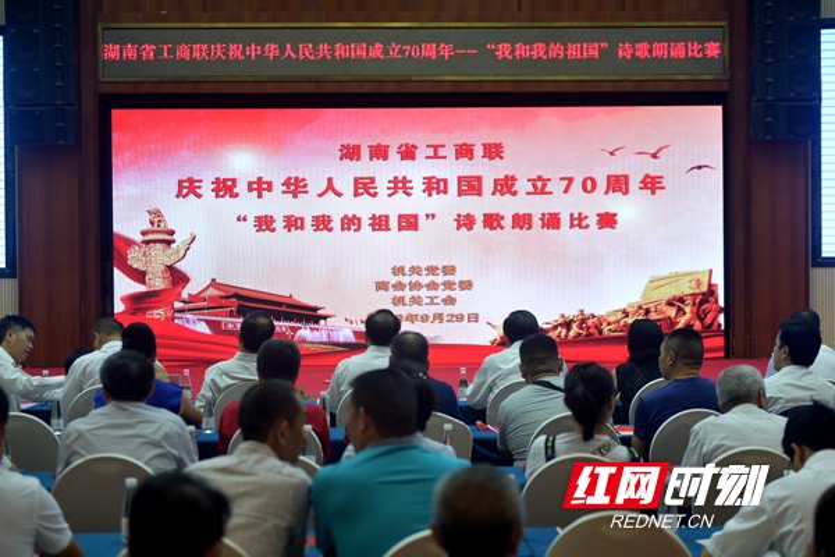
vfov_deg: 19.5
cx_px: 418
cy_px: 278
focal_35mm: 70
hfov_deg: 28.8
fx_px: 1623
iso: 320
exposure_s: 1/100
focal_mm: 70
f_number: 2.8
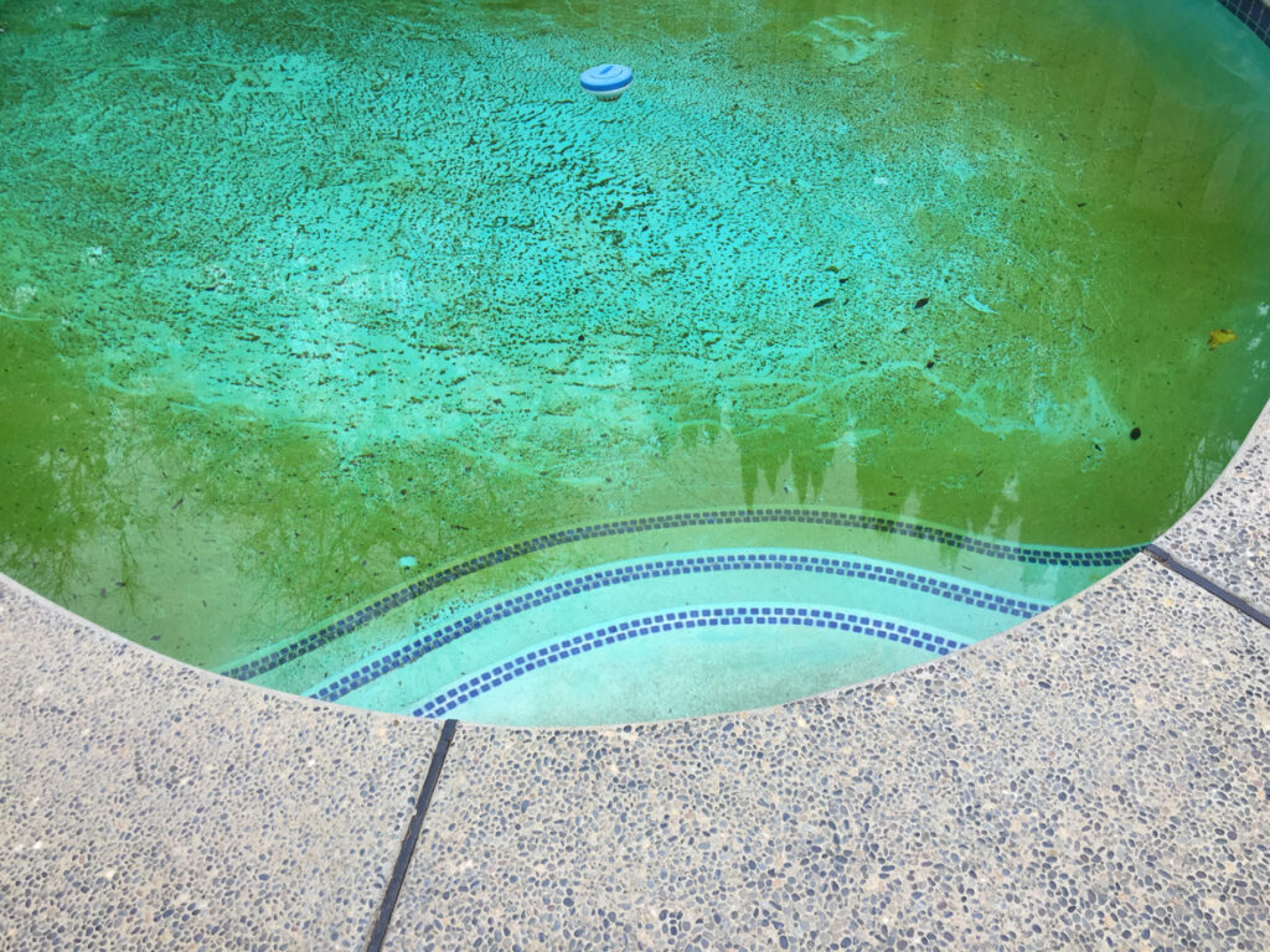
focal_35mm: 29
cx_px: 635
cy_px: 476
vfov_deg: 48.2
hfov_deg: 61.7
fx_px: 1064
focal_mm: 4.15
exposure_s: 1/60
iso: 40
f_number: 2.2
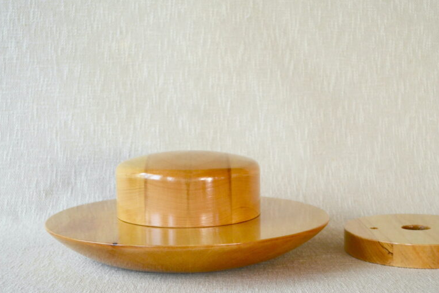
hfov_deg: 38.0
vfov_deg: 25.9
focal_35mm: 52
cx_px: 267
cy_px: 190
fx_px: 634
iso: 200
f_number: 4.5
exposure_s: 1/80
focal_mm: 26
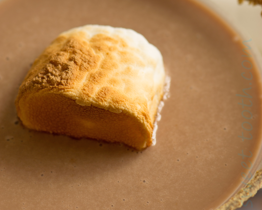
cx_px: 131
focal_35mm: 223
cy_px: 107
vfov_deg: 6.9
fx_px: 1727
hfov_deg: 8.7
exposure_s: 1/30
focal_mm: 105
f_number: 5.6
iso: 100
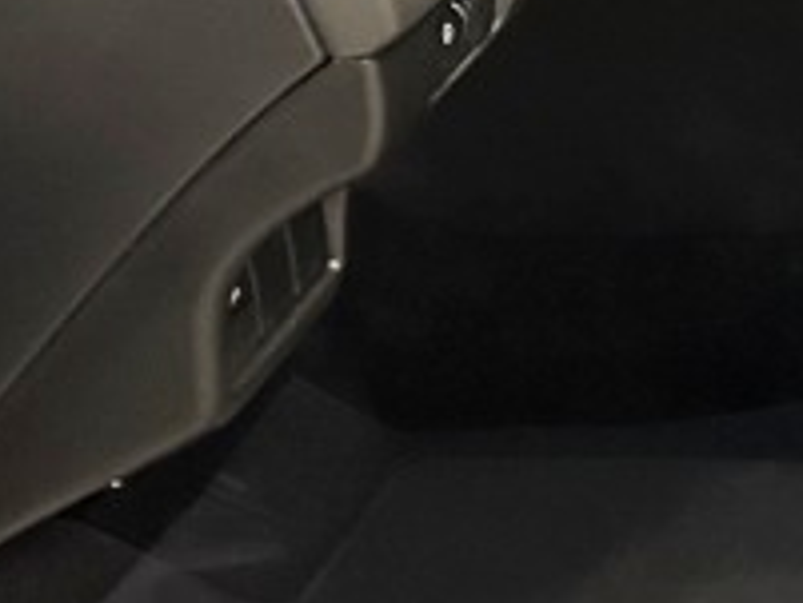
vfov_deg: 11.7
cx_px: 1702
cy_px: -256
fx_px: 2832
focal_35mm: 122
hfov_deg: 13.4
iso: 1000
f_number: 1.78
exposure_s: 1/40
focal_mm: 6.86
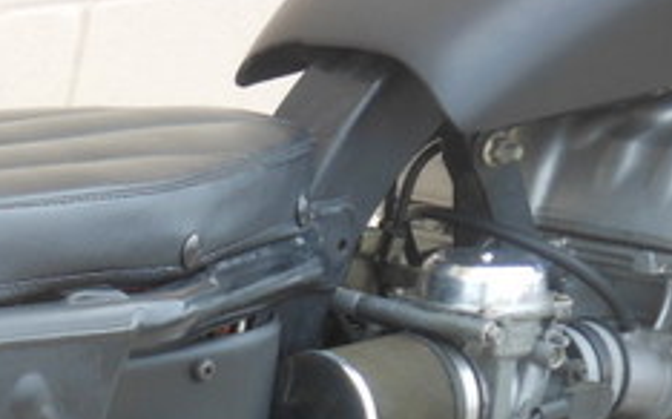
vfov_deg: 8.0
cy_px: 849
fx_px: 2856
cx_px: -399
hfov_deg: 12.6
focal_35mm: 156
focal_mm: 7.7
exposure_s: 1/160
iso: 80
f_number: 3.8
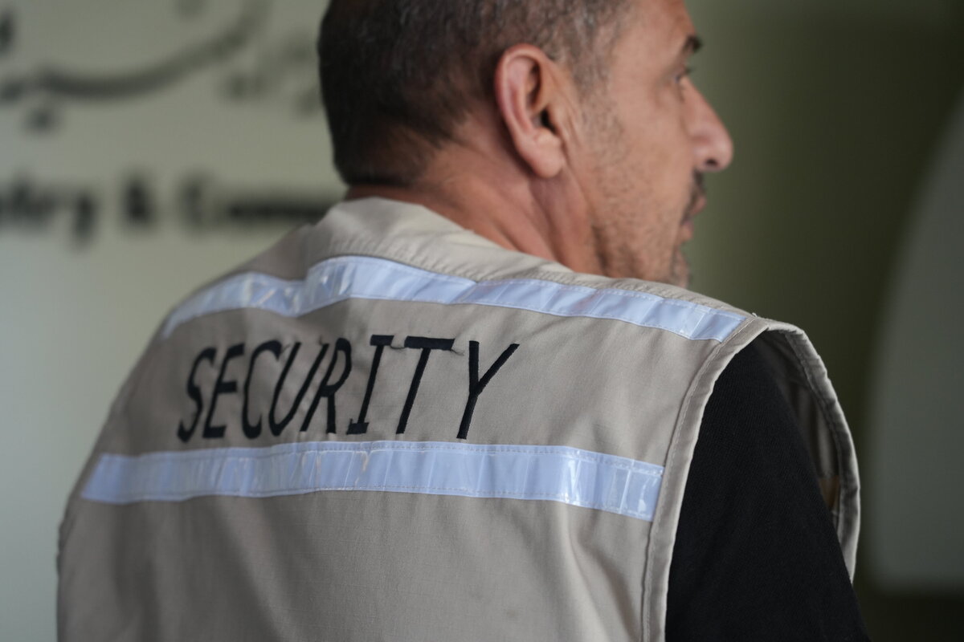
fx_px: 2811
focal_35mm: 105
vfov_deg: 13.0
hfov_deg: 19.5
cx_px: 482
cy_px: 321
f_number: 4
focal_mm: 105
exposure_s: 1/200
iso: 1250
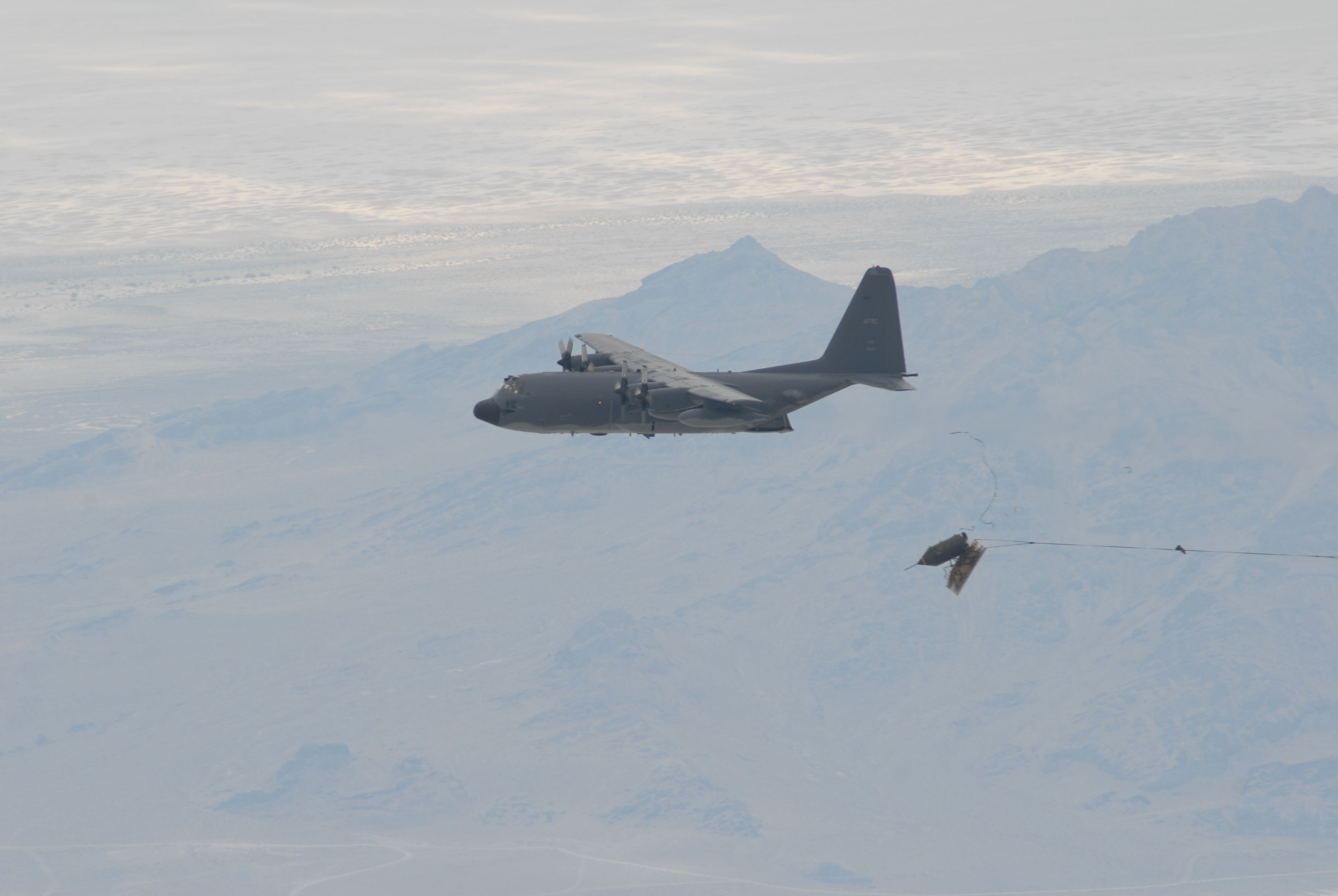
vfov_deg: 3.1
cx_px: 669
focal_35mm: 450
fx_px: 16745
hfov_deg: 4.6
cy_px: 448
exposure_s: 1/400
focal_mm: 300
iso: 160
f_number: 10
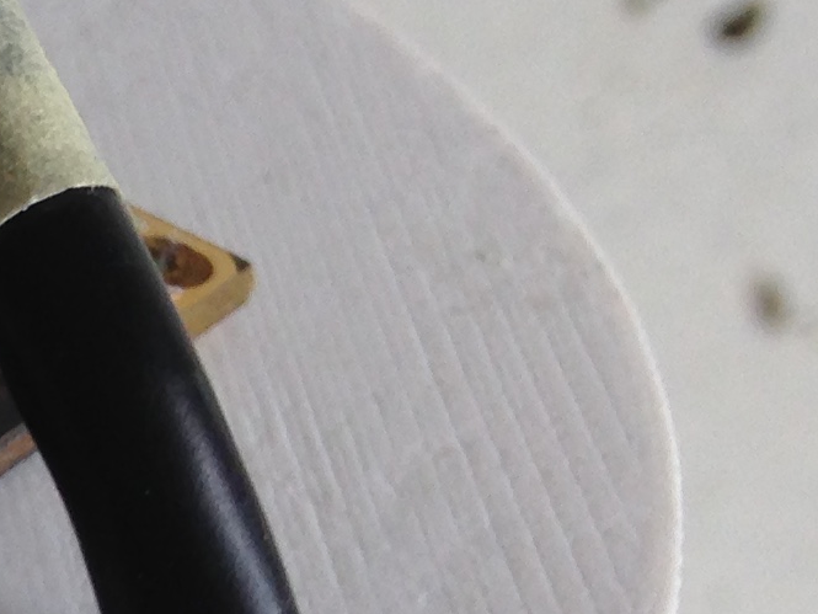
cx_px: -727
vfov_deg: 8.9
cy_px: 923
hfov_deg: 11.2
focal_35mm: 162
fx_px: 3829
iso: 50
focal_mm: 4.12
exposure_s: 1/158
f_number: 2.4
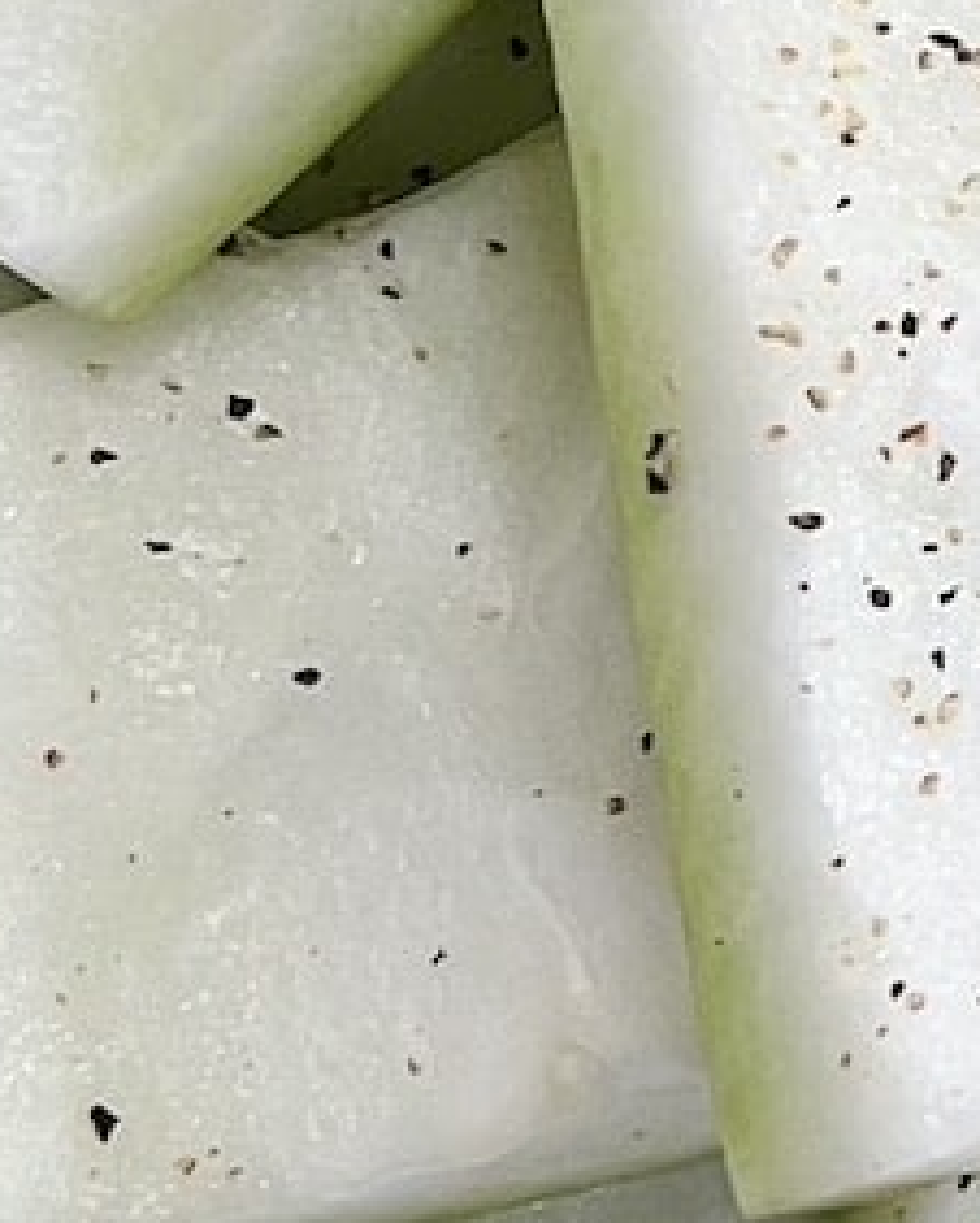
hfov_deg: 9.6
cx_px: 2311
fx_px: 5215
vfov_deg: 13.4
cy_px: 460
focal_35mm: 144
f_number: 1.5
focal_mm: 5.7
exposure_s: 1/60
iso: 160
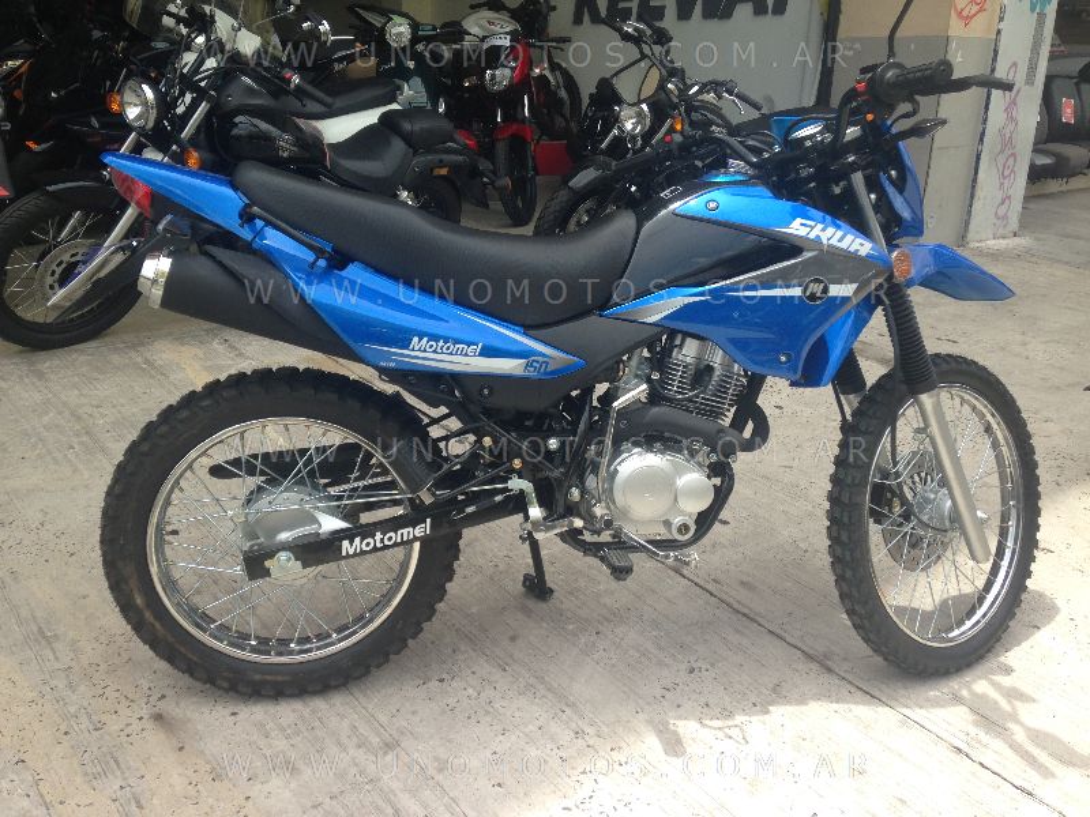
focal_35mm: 33
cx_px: 545
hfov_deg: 55.4
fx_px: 1039
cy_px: 408
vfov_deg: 42.9
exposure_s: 1/695
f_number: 2.4
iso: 50
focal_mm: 4.12
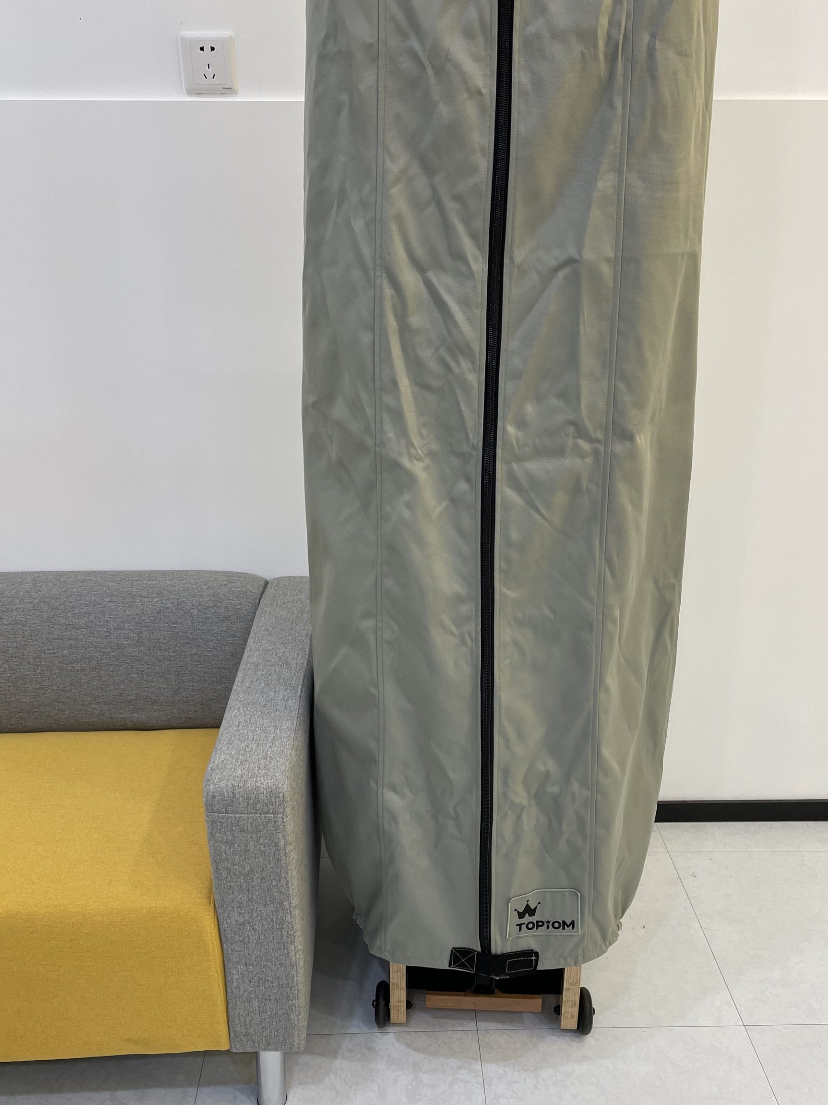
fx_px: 957
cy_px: 592
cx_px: 405
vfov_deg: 59.9
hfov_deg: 46.8
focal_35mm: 30
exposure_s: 1/100
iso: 80
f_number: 1.6
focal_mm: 4.2
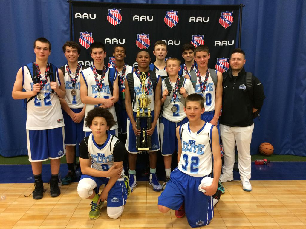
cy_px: 114
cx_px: 153
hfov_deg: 61.7
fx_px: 256
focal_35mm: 29
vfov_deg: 48.2
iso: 160
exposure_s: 1/30
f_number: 2.2
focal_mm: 4.15
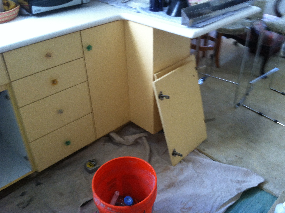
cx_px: 149
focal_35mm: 37
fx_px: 304
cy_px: 102
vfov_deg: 38.6
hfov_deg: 50.2
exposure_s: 1/15
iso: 125
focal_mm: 3.85
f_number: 2.8
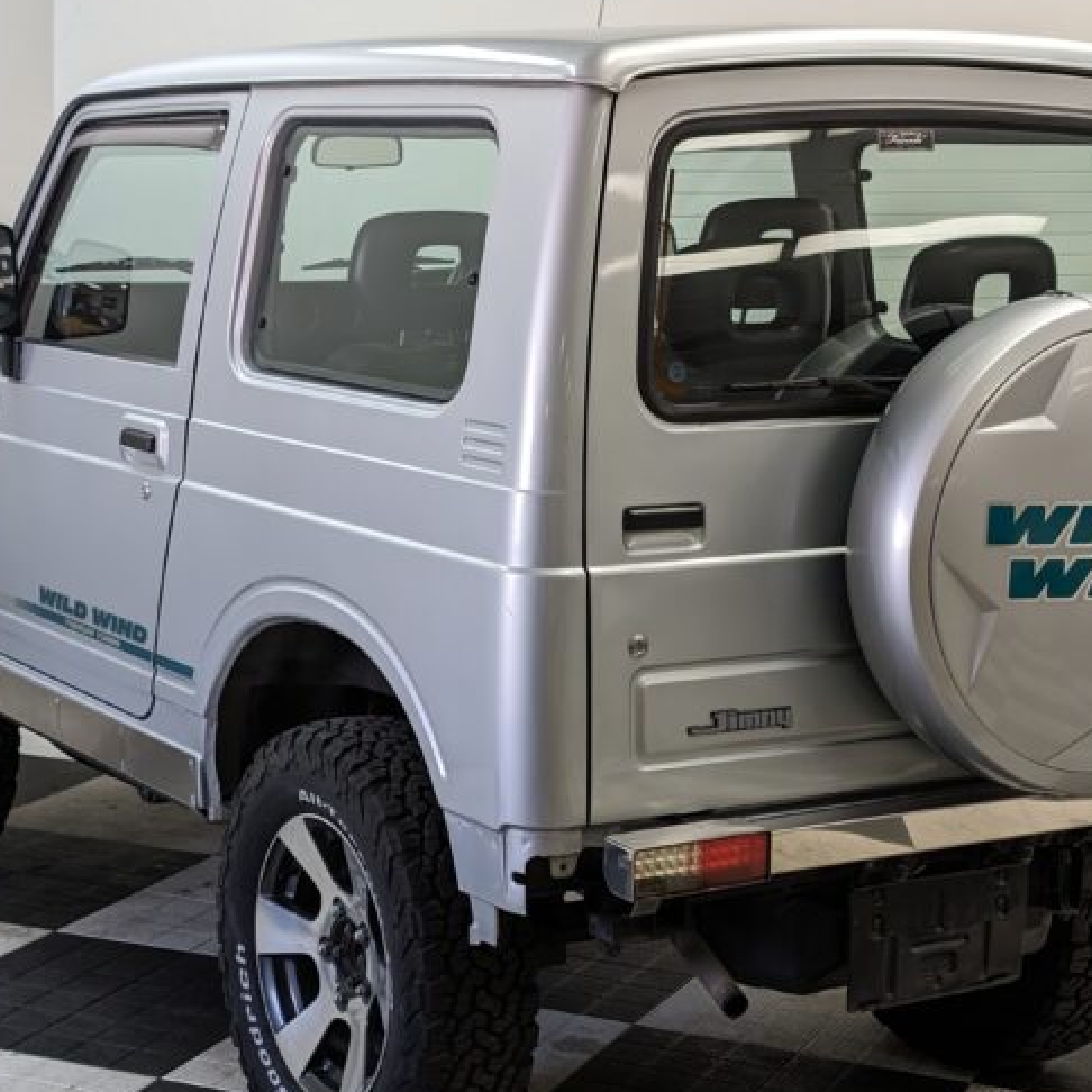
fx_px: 2391
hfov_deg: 25.7
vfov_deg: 25.7
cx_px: 528
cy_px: 567
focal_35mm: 67
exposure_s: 1/120
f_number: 1.68
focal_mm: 6.9
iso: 162
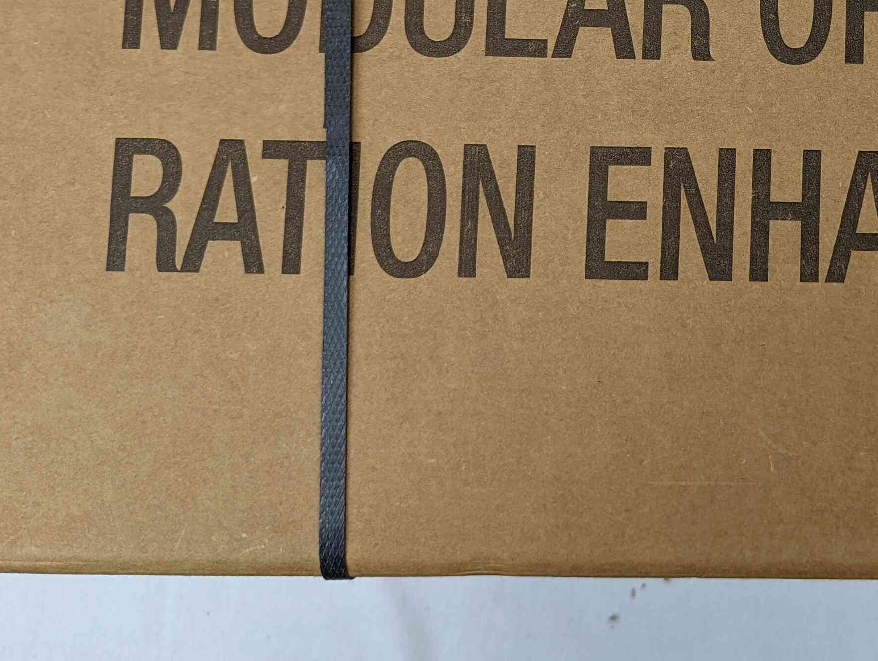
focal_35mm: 55
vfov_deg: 25.4
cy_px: 14
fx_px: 1397
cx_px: 850
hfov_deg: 32.5
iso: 100
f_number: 1.85
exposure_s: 1/120
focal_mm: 6.81
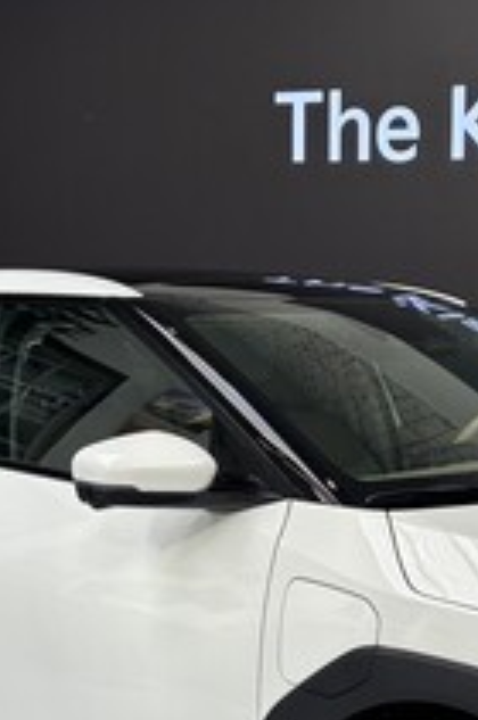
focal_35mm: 77
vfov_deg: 26.2
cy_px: 485
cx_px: 420
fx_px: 1539
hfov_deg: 17.4
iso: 64
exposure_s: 1/120
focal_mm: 5.96
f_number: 1.6
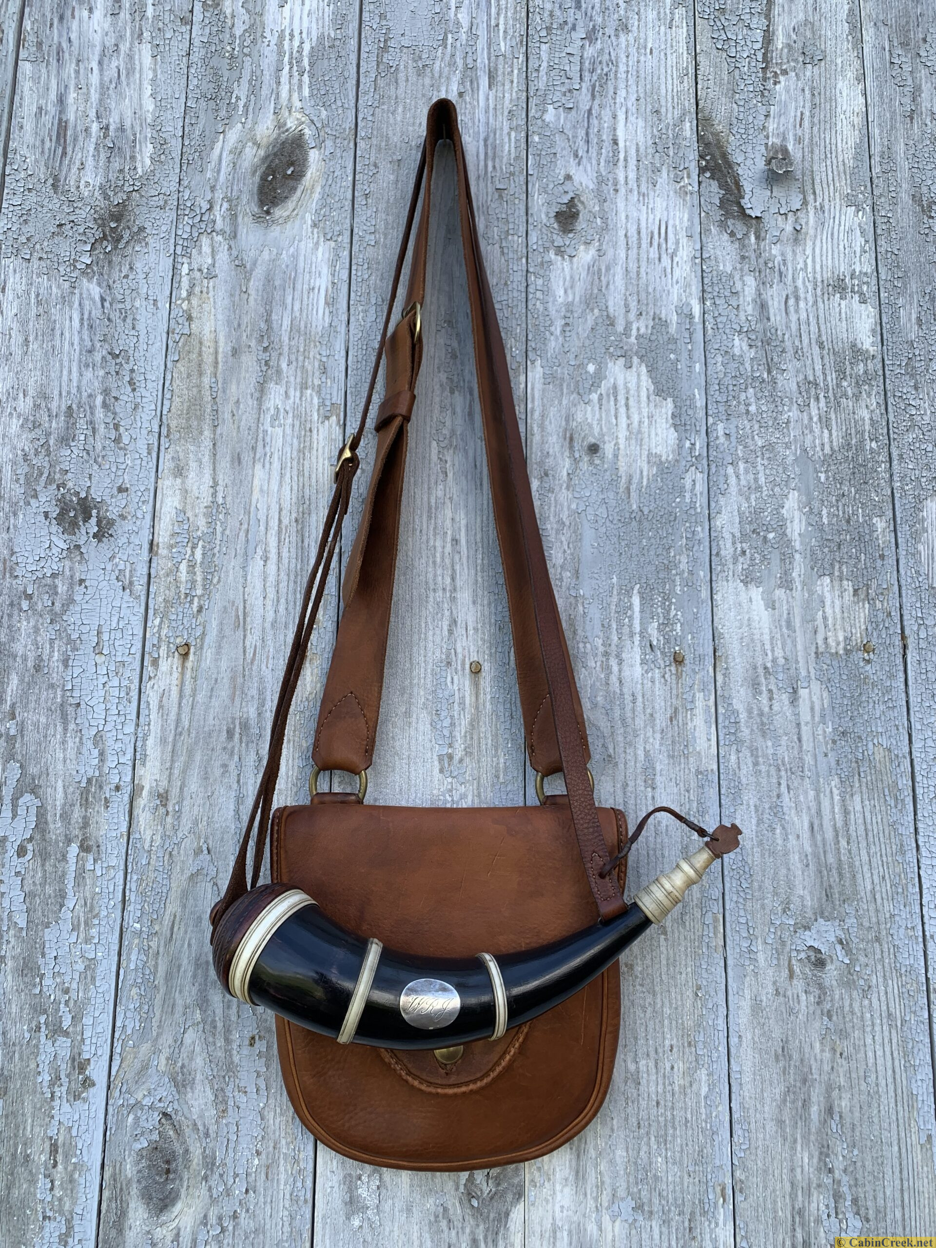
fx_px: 937
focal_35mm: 26
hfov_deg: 53.1
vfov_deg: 67.3
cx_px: 468
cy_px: 624
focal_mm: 4.25
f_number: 1.8
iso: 25
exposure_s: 1/193
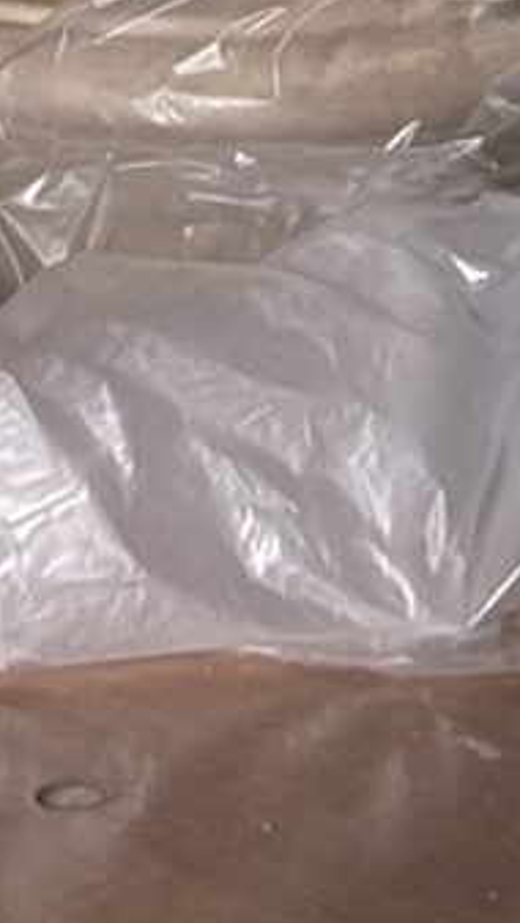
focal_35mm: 310
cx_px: 255
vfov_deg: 6.5
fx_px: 7586
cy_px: -1569
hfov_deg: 3.9
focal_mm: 6.76
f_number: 1.78
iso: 80
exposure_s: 1/121
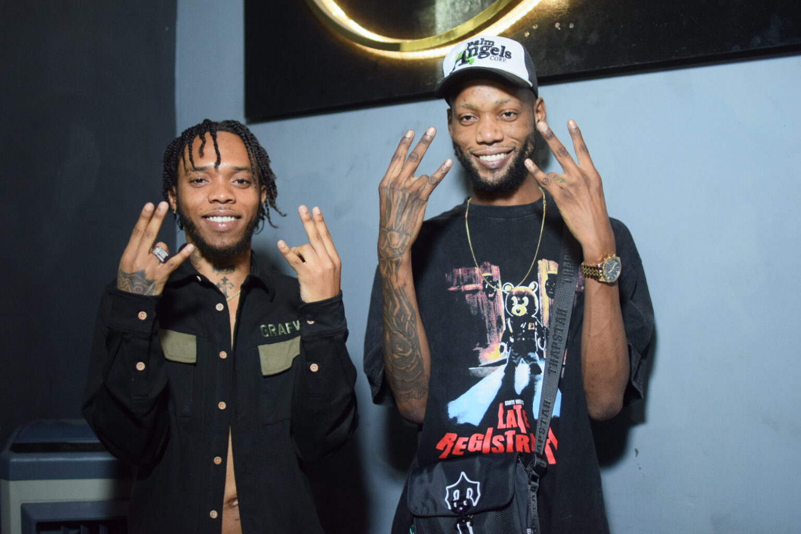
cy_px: 267
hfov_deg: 43.6
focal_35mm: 45
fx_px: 1001
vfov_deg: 29.9
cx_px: 400
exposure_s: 1/200
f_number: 1.4
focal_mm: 30
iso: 1250
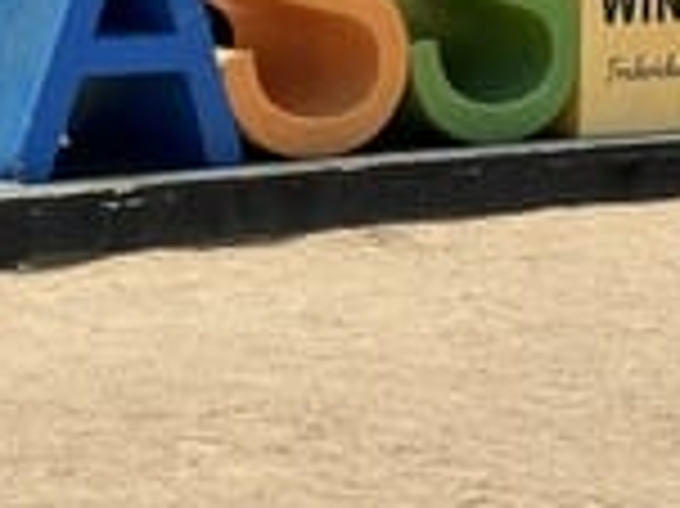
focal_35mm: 191
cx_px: -72
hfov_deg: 10.2
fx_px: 3749
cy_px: -166
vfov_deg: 7.7
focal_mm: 6.86
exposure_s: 1/3597
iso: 64
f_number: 1.78
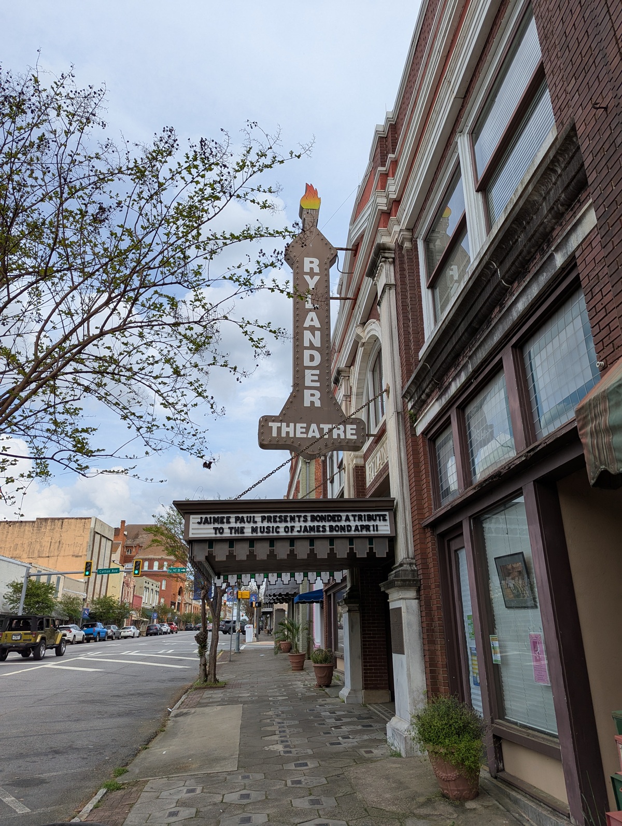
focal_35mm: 24
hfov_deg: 57.0
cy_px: 413
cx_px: 311
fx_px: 573
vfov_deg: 71.5
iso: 50
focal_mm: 6.81
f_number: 1.85
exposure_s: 1/1490
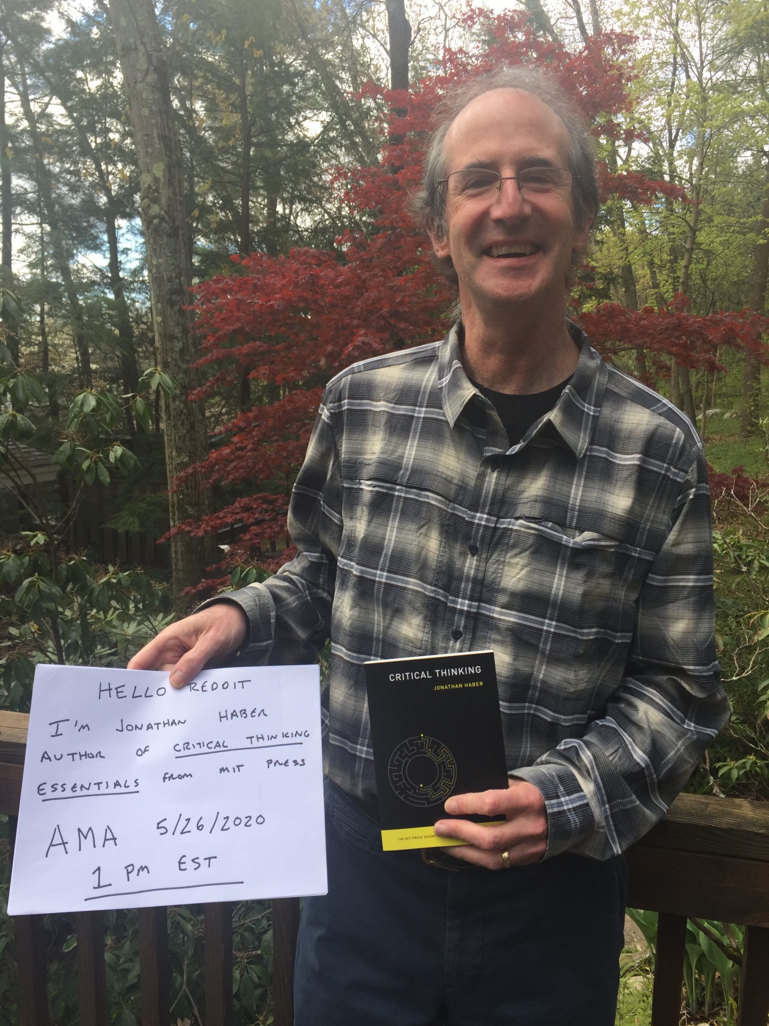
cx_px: 384
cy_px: 513
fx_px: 859
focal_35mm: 29
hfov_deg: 48.2
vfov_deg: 61.7
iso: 32
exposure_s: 1/399
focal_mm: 4.15
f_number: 2.2
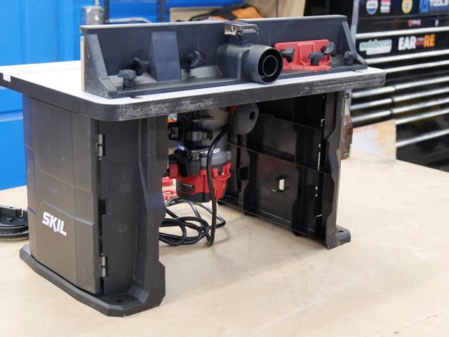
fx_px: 778
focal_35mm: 60
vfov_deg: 24.4
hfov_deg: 32.2
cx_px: 224
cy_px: 168
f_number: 4.4
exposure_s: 1/60
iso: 2000
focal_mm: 30
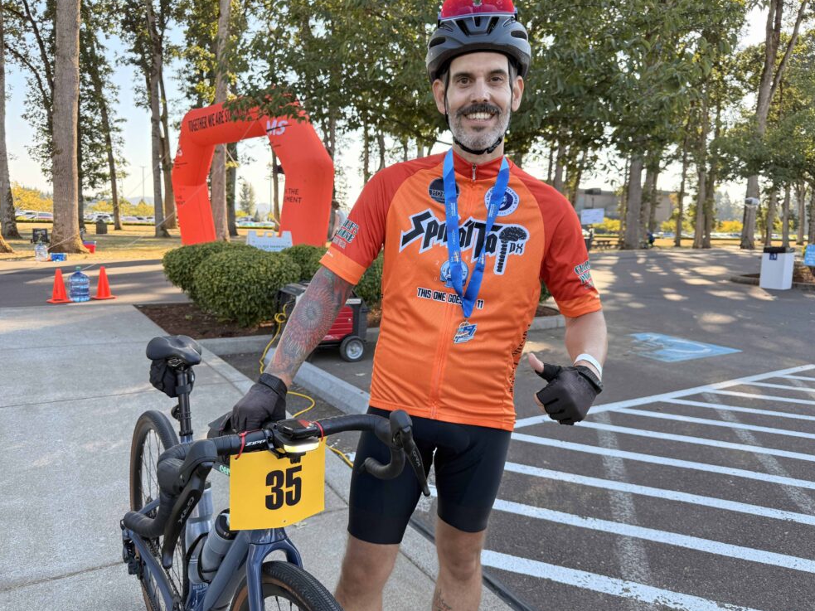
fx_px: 589
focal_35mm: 25
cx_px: 411
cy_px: 301
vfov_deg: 54.9
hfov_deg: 69.4
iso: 100
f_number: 1.78
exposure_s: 1/510
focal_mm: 6.76
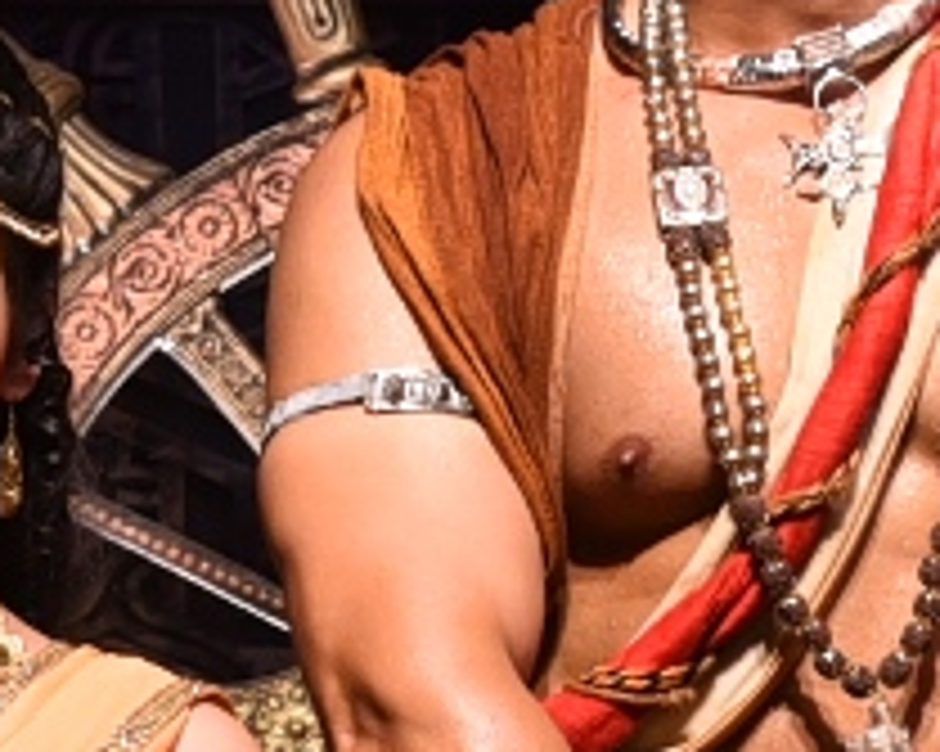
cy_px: 1385
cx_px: 537
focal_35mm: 340
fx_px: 9455
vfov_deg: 4.5
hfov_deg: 5.7
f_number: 5.6
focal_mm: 42
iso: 800
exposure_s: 1/125
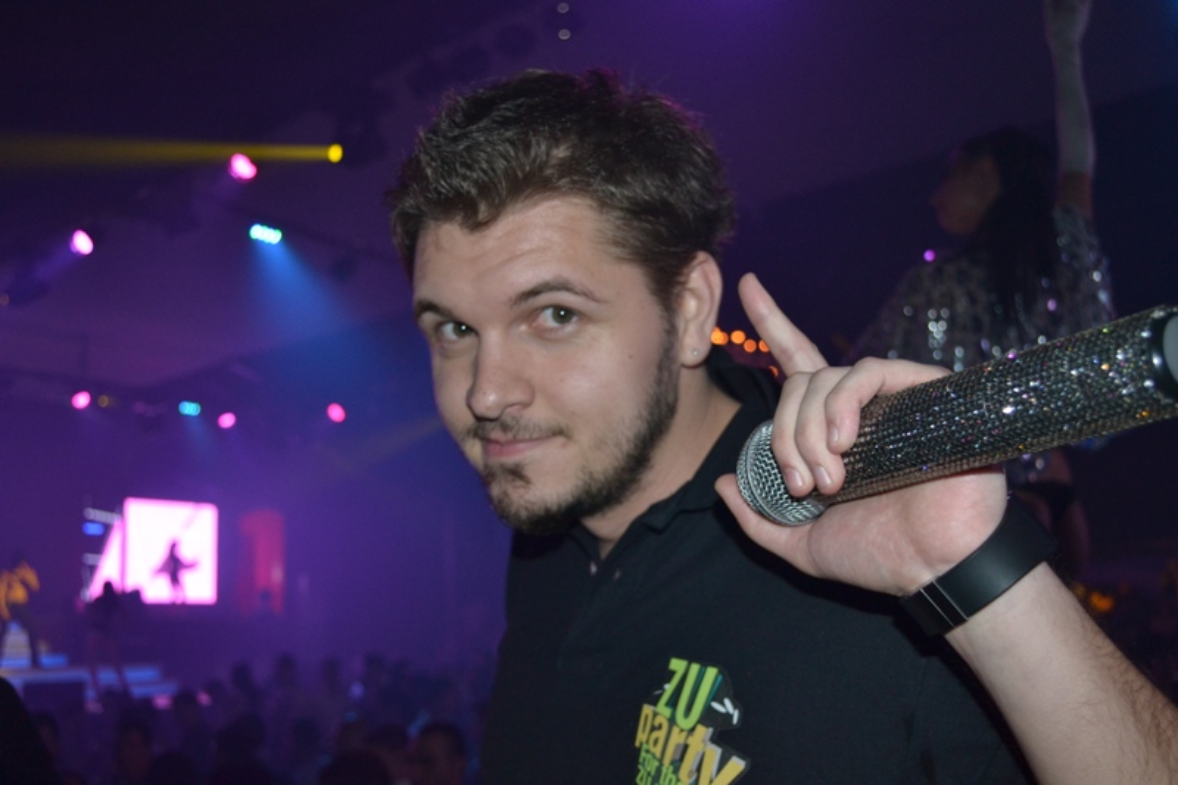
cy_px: 392
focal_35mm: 36
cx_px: 589
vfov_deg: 36.9
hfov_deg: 53.1
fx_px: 1178
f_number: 4
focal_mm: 24
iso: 900
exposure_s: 1/60
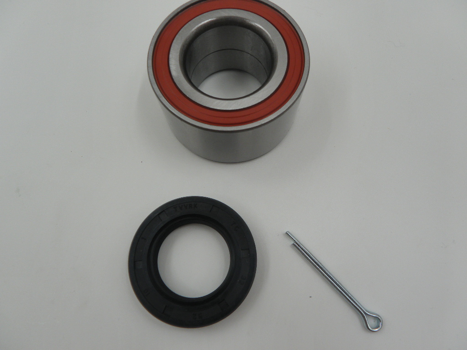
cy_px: 175
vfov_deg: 53.1
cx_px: 234
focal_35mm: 26
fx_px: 351
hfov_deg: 67.3
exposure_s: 1/125
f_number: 3.2
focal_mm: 4.6
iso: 64
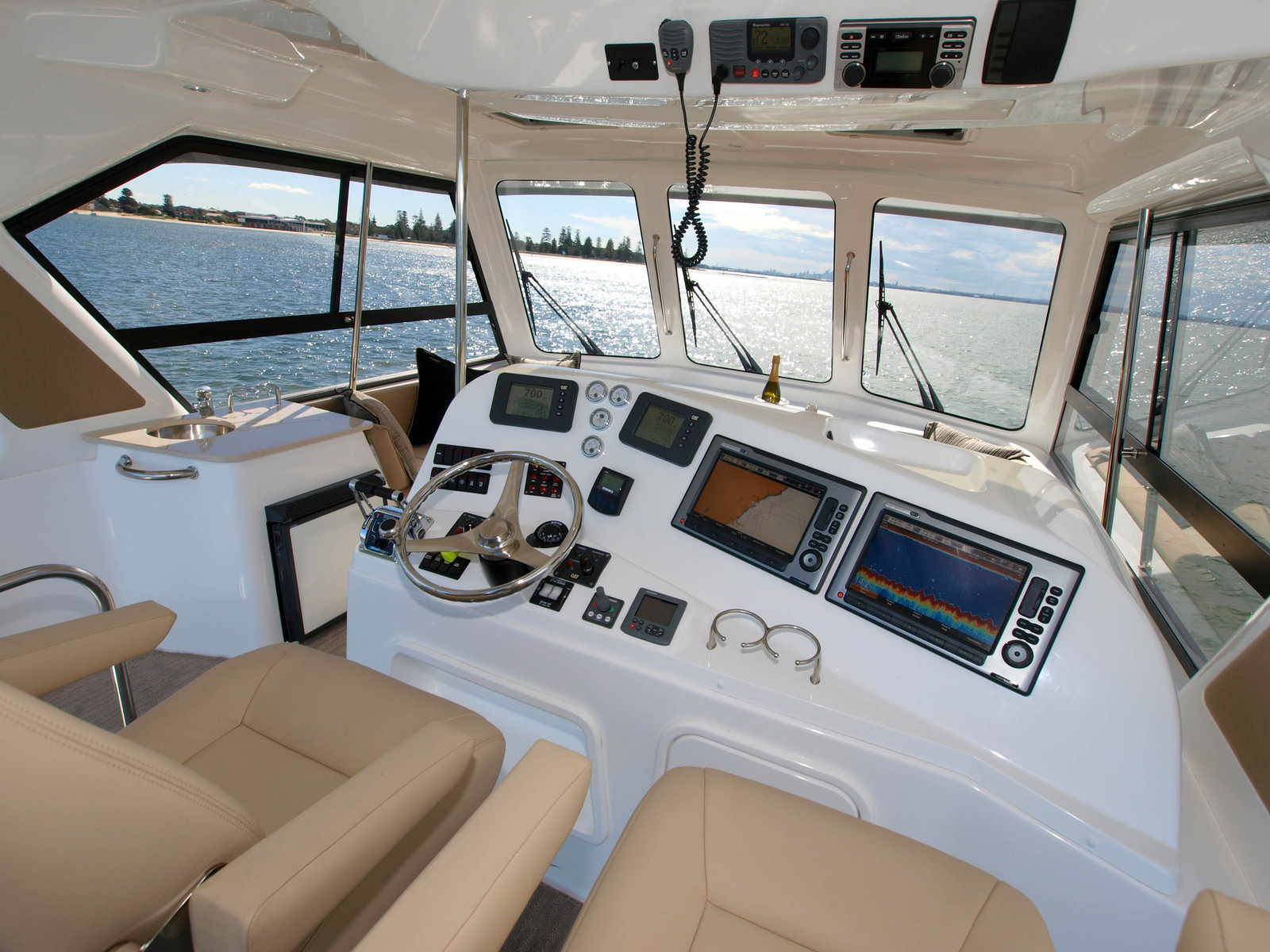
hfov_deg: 87.8
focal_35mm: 18
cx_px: 635
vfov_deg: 71.6
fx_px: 660
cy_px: 476
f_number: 6.3
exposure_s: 1/160
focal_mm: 9
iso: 100
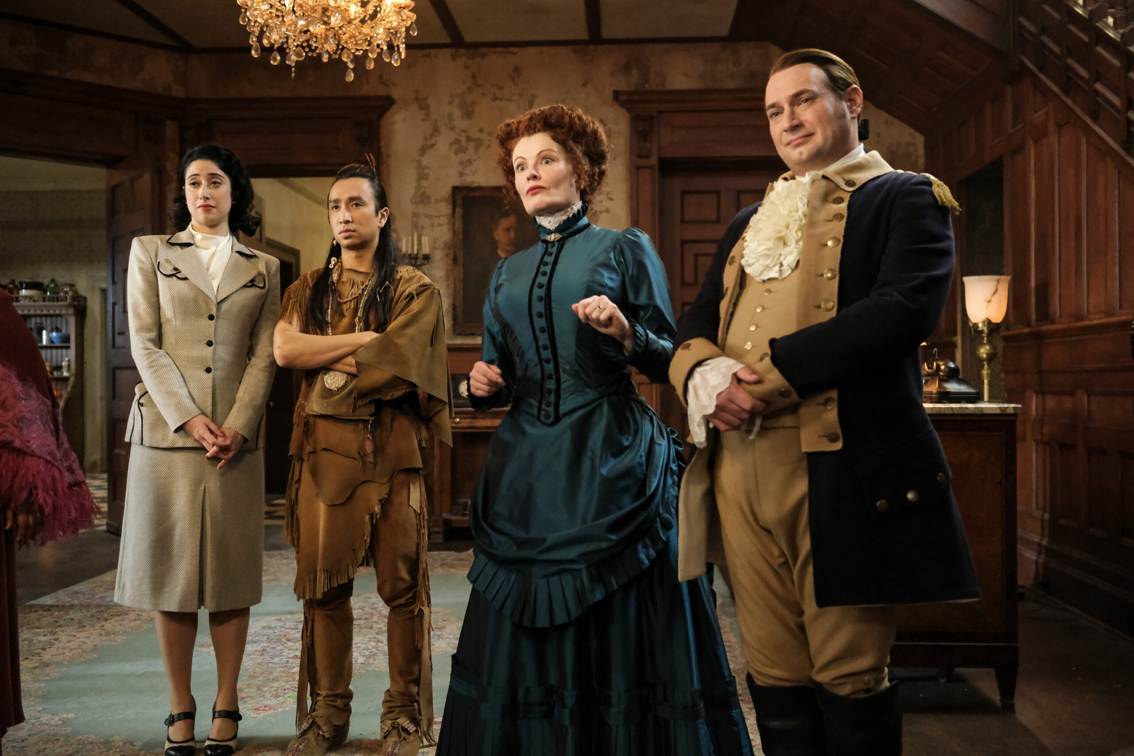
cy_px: 378
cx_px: 567
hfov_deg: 54.4
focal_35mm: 35
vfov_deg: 37.9
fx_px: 1102
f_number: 2
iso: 8000
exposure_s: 1/125
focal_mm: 23
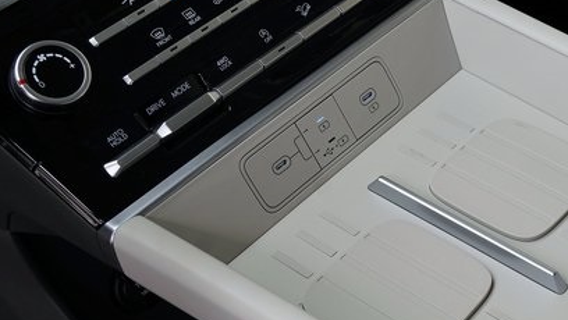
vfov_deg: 19.1
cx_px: 546
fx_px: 949
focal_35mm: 63
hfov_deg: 31.2
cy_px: 211
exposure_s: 1/40
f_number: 6.3
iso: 100
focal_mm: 24
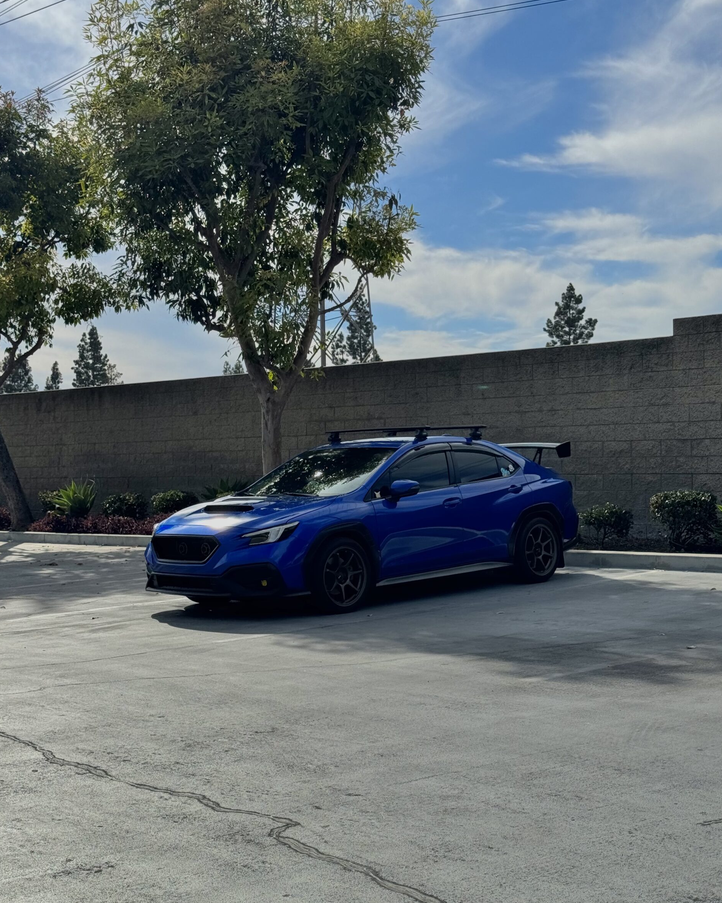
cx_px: 359
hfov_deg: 29.7
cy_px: 477
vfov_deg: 36.6
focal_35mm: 51
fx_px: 1363
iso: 64
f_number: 1.78
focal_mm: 6.86
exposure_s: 1/7937
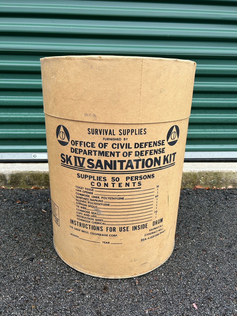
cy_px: 158
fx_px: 237
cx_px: 118
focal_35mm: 26
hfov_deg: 53.1
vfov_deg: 67.3
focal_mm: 5.7
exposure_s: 1/259
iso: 40
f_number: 1.5
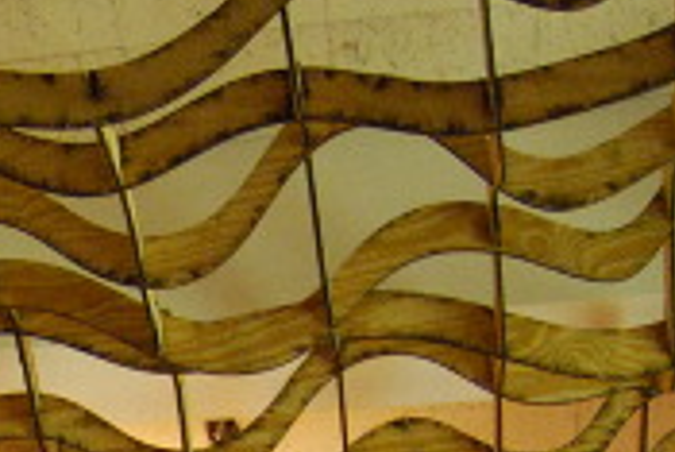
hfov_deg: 13.6
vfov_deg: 9.1
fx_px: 2608
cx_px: -432
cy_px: 1008
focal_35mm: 139
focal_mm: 18
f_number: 3.5
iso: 1600
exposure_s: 1/30
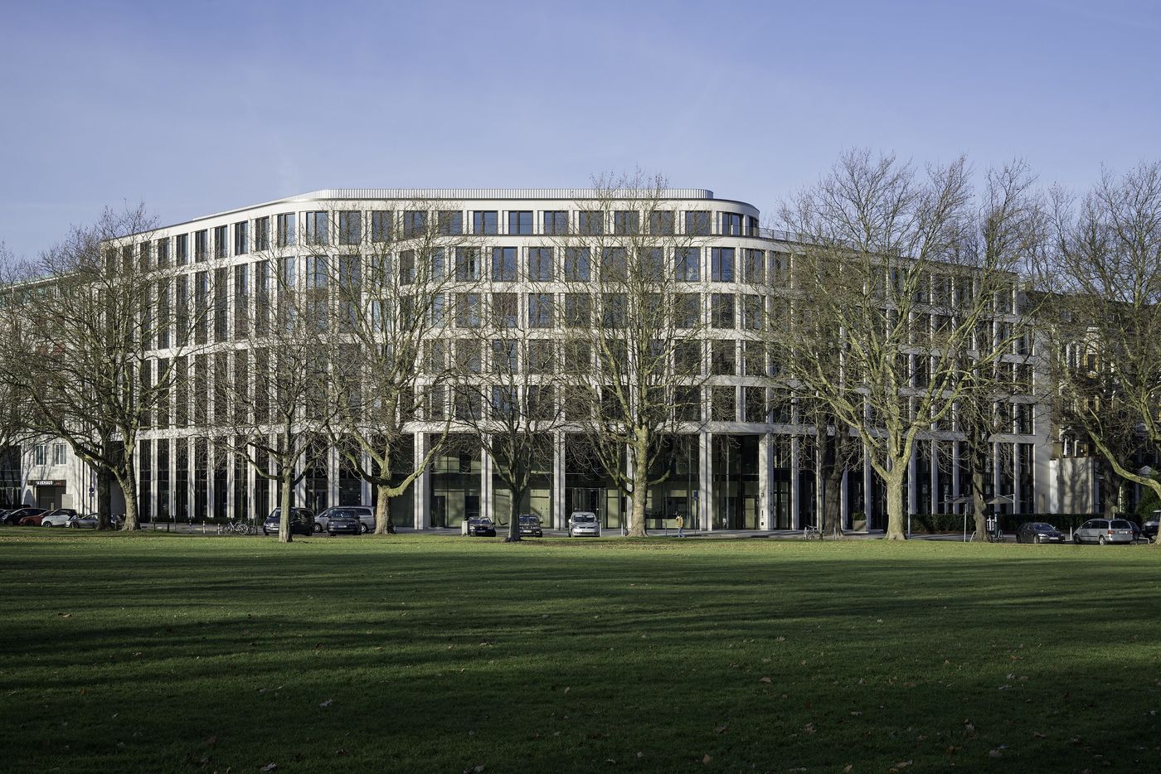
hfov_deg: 44.5
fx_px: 1419
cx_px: 580
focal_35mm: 44
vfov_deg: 30.5
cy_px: 387
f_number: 8
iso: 100
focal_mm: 44
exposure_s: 1/180
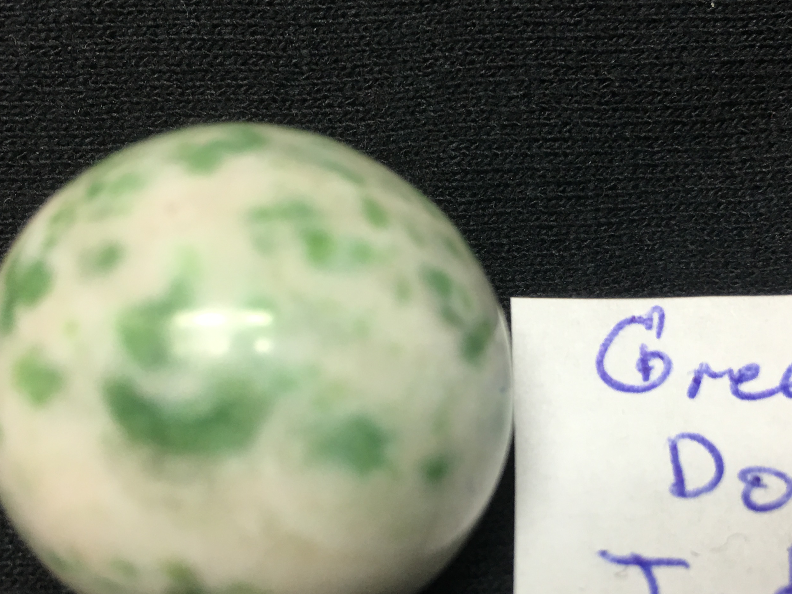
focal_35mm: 47
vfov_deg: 30.6
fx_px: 1075
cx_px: 502
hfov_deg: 40.1
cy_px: 409
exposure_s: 1/15
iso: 25
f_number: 2.2
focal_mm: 4.15
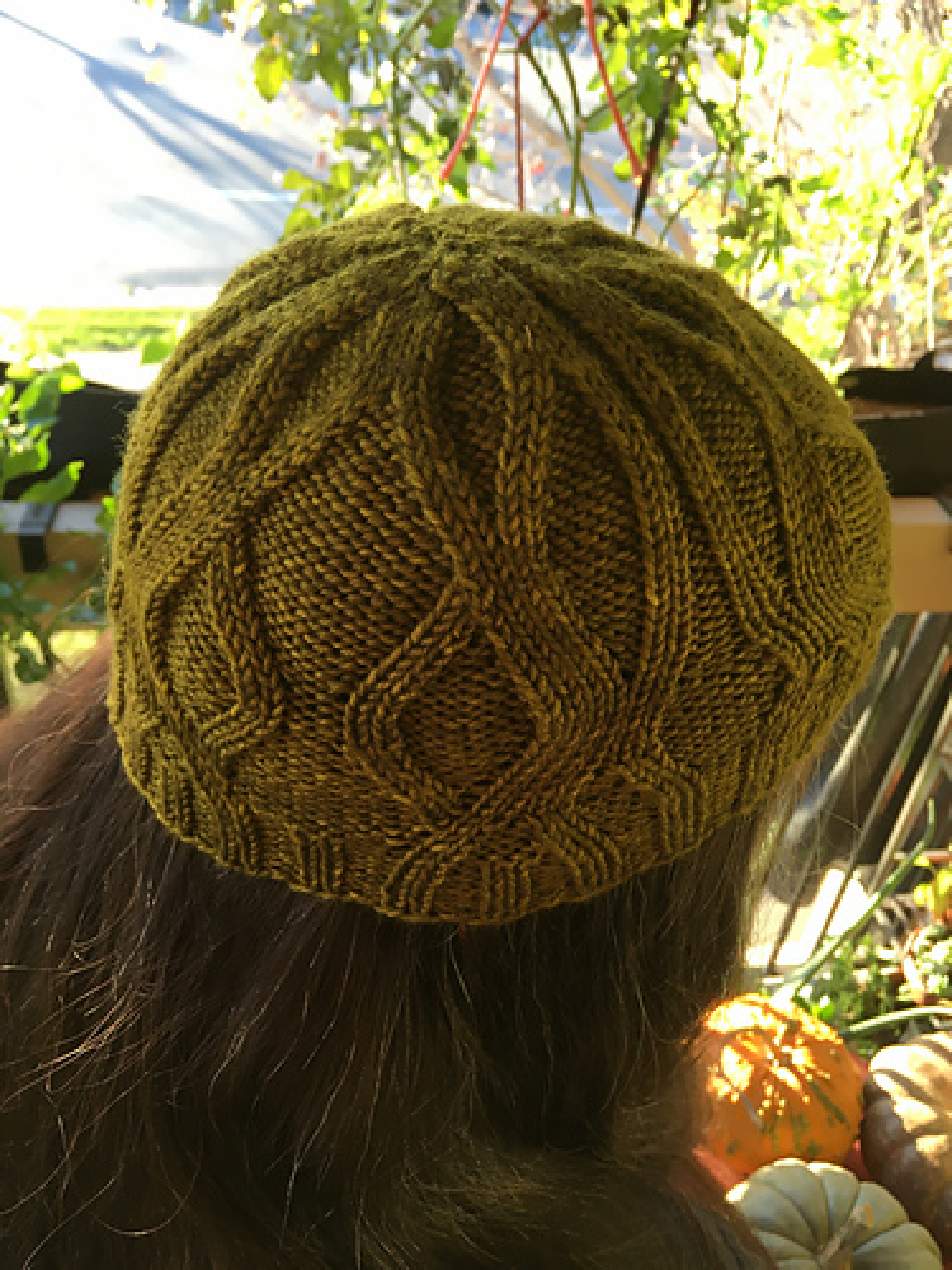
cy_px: 635
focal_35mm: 29
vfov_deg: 61.7
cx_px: 476
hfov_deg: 48.2
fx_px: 1063
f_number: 2.2
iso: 25
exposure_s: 1/40
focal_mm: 4.15
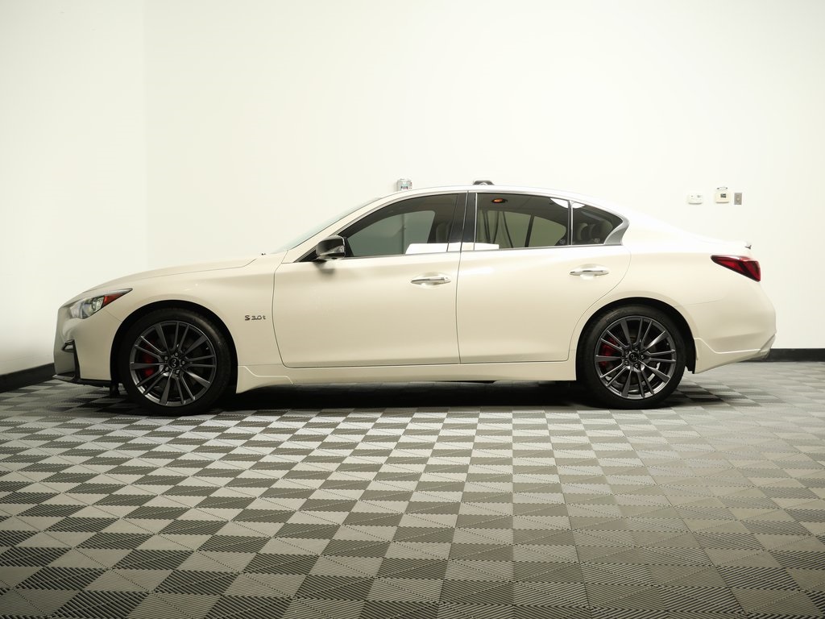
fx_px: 953
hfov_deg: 46.8
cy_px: 310
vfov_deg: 36.0
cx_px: 412
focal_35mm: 40
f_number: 5.6
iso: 250
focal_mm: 20
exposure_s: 1/200
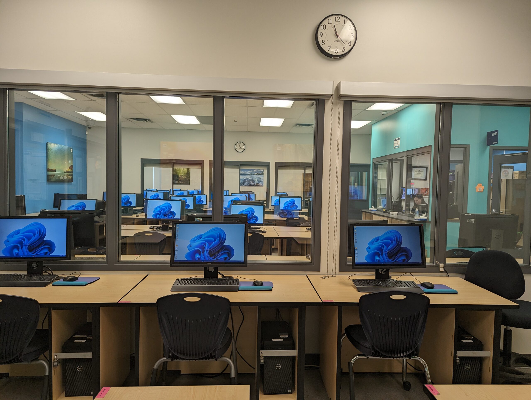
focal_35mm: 24
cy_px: 200
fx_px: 369
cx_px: 266
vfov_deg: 56.9
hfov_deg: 71.5
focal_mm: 6.81
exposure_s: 1/40
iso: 60
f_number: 1.85
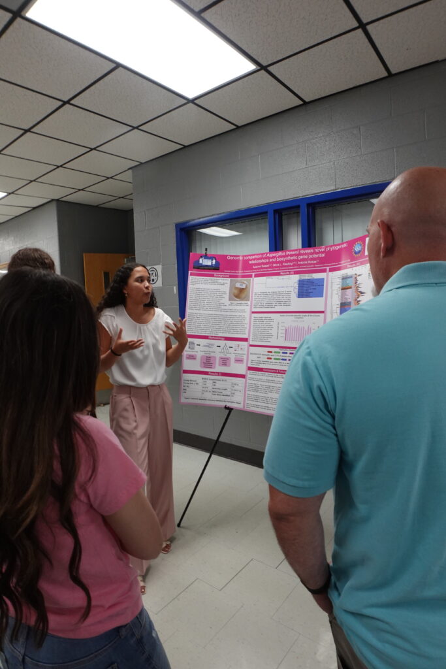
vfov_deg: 73.7
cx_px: 223
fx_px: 446
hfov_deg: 53.1
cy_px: 334
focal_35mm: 24
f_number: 5
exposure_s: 1/30
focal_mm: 9.4
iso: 800
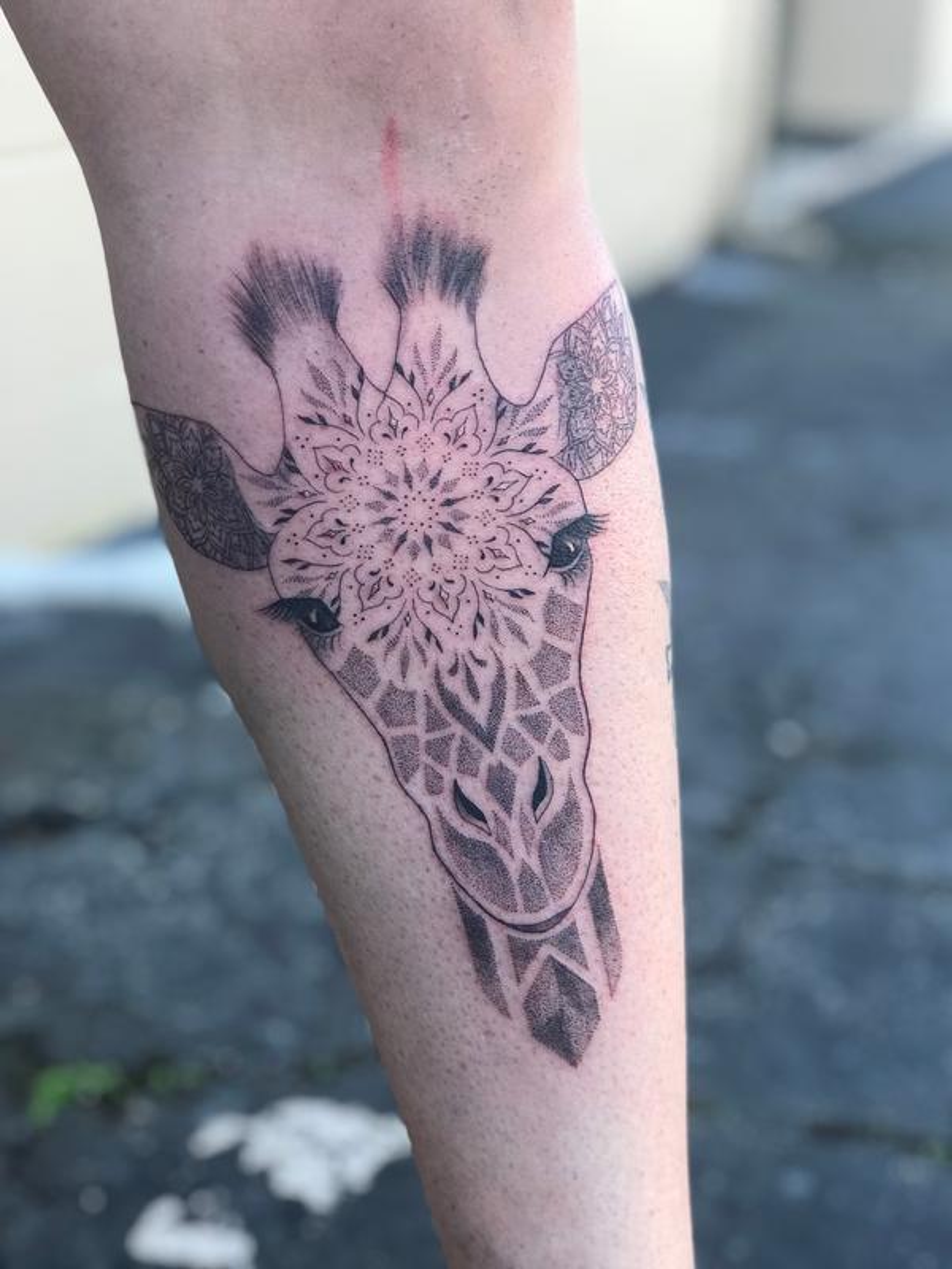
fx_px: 2090
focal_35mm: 57
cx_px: 476
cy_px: 634
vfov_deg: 33.8
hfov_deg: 25.7
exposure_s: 1/60
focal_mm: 6.6
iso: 20
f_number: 2.8
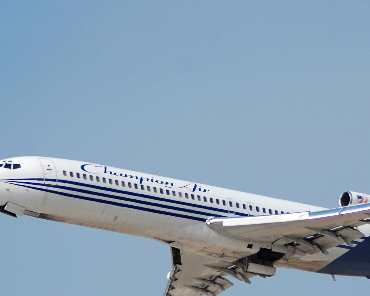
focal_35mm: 517
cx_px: 275
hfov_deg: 3.7
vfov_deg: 3.0
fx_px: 5662
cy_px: 214
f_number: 5
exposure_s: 1/1000
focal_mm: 210
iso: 110
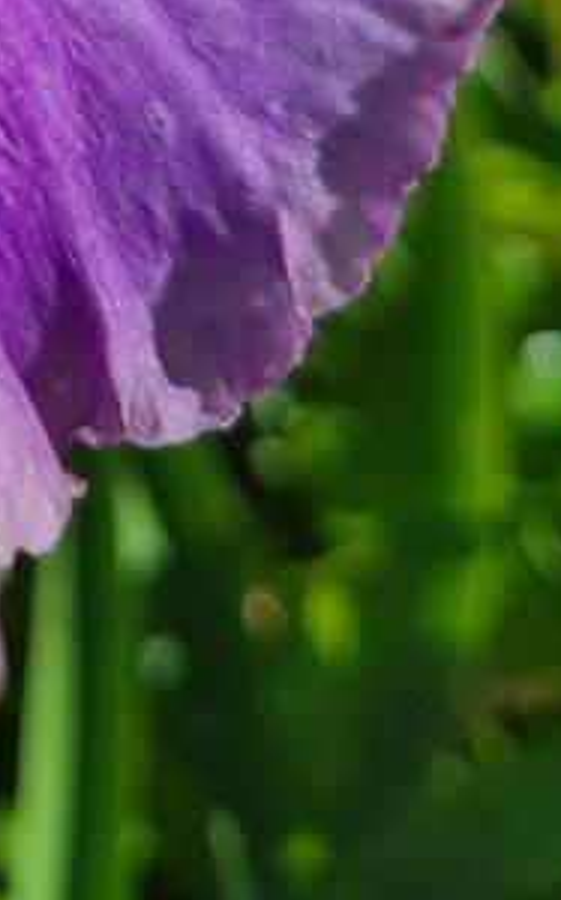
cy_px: -378
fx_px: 2255
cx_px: -339
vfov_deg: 20.0
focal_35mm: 92
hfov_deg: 13.2
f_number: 1.8
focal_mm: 5.4
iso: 40
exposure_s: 1/3569
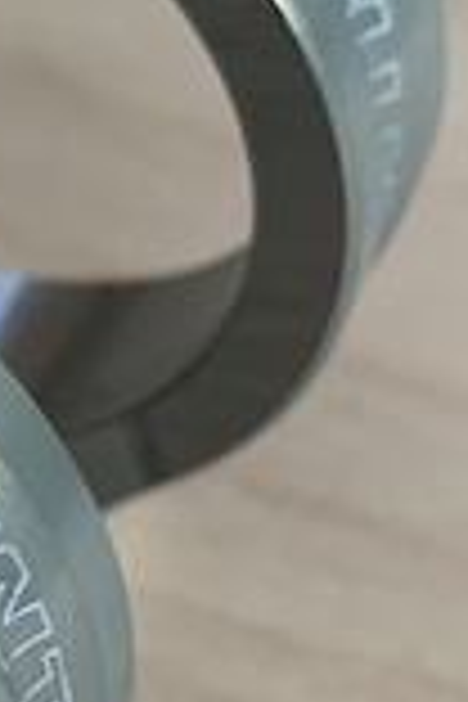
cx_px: -590
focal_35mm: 139
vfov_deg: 14.7
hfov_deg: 9.0
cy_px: 558
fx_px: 2710
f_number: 1.8
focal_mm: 4.25
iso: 250
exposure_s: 1/60
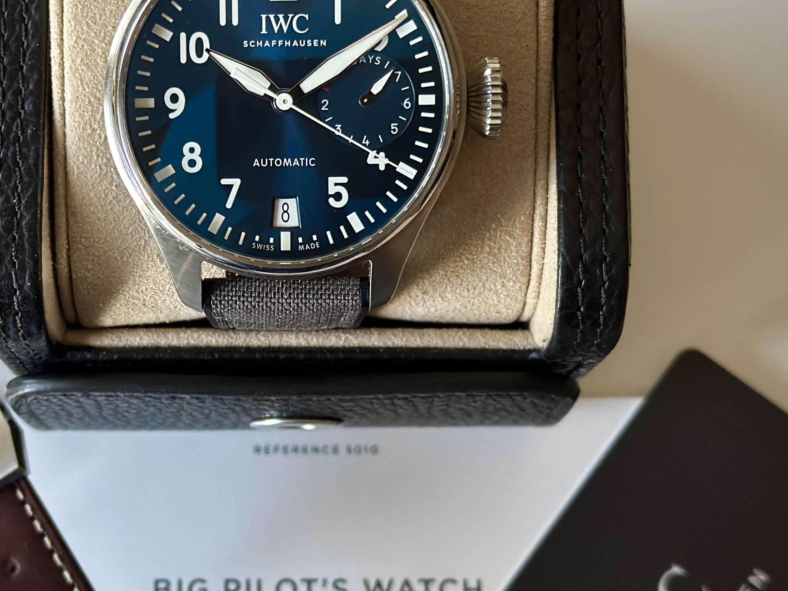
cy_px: 258
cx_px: 288
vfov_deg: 21.6
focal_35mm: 68
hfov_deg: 28.4
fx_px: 1548
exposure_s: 1/60
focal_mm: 6.86
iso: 320
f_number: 1.78
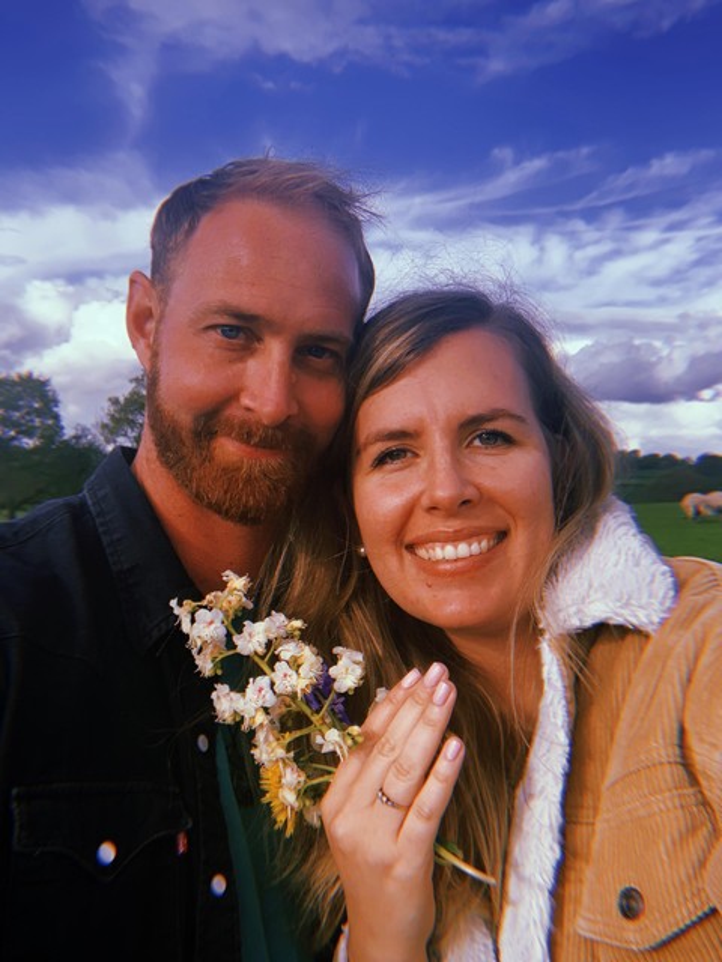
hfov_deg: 44.2
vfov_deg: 56.8
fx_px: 890
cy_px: 481
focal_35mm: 32
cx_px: 361
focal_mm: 2.87
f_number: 2.2
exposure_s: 1/484
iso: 16
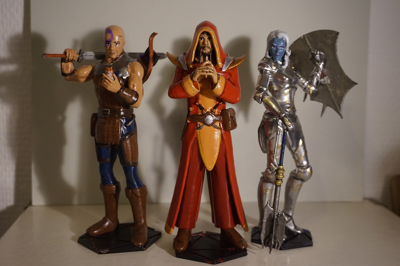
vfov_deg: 31.9
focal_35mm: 42
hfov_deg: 46.4
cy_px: 133
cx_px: 200
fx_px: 466
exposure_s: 1/60
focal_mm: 28
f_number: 4.5
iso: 1600
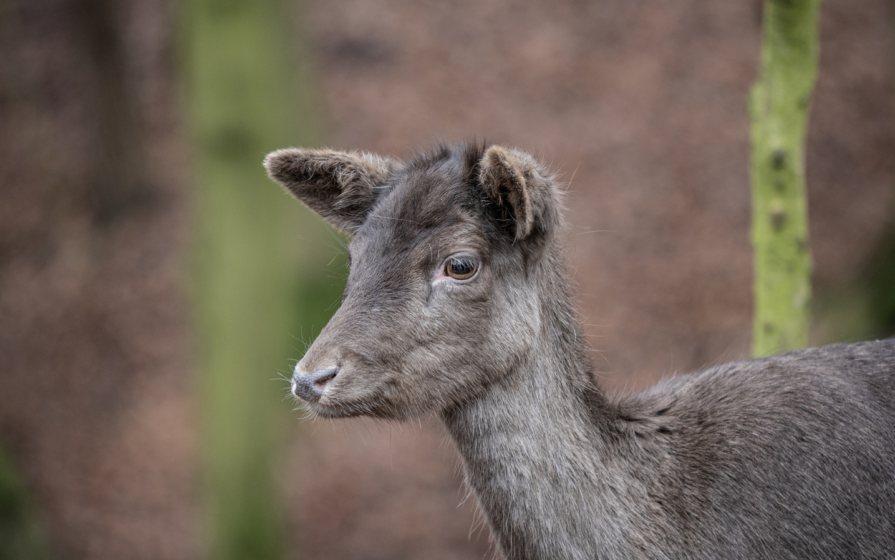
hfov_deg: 6.6
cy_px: 272
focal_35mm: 319
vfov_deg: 4.1
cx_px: 448
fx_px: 7781
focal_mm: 150
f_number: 2.8
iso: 400
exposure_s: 1/50
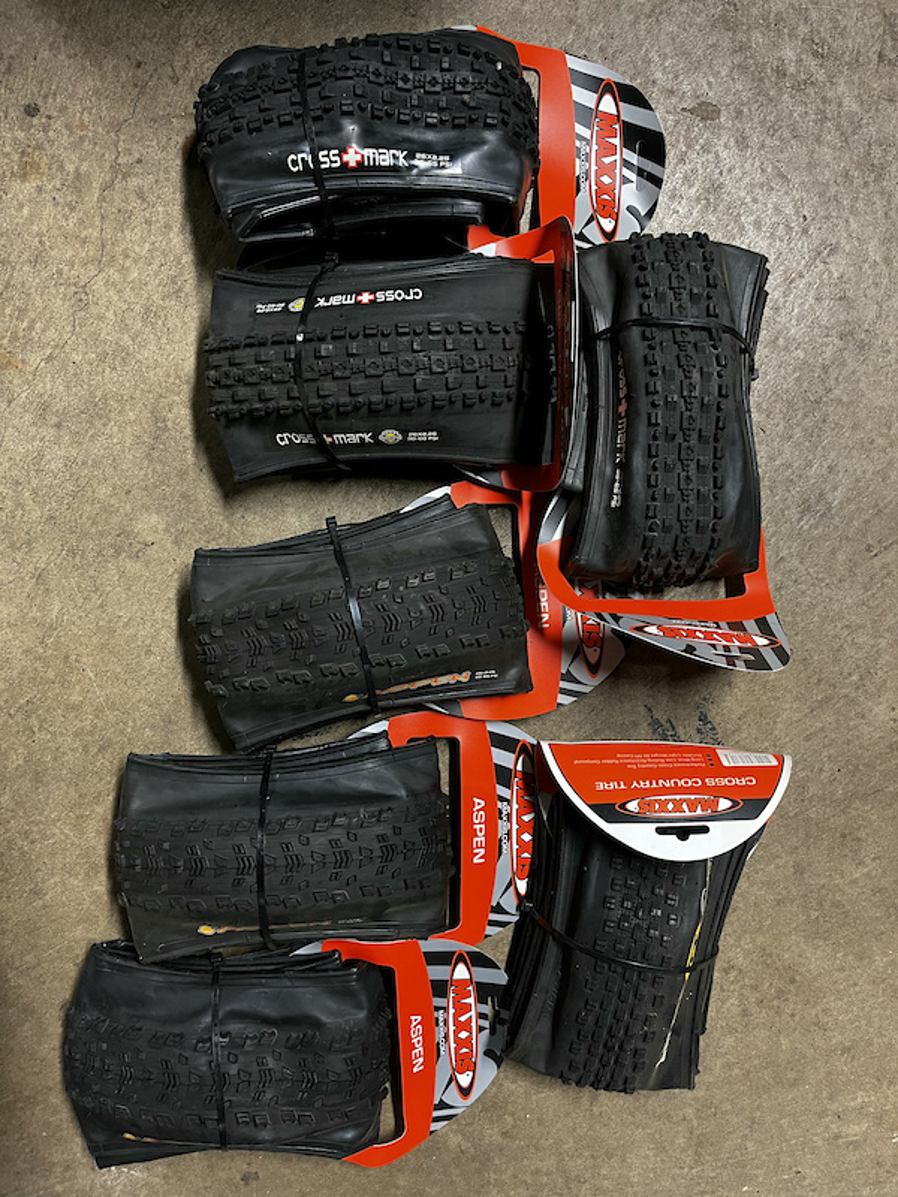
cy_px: 598
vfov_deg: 67.3
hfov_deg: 53.1
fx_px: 899
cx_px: 449
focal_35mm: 26
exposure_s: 1/40
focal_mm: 5.1
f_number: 1.6
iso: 400
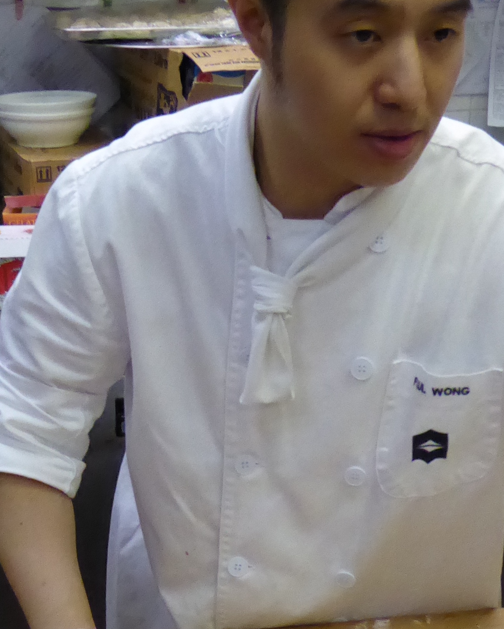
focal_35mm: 74
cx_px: 209
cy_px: 457
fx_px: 1380
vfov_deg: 25.5
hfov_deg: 20.7
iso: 1600
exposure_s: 1/100
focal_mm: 6.7
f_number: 3.7
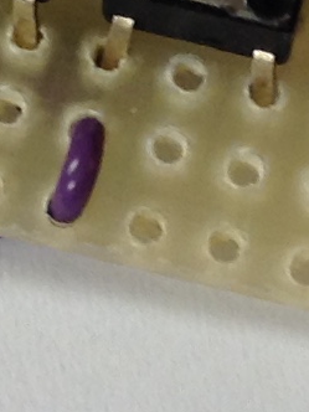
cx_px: 251
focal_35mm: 257
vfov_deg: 7.6
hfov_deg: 5.8
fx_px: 3059
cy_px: -67
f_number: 2.4
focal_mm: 3.3
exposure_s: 1/24
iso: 25
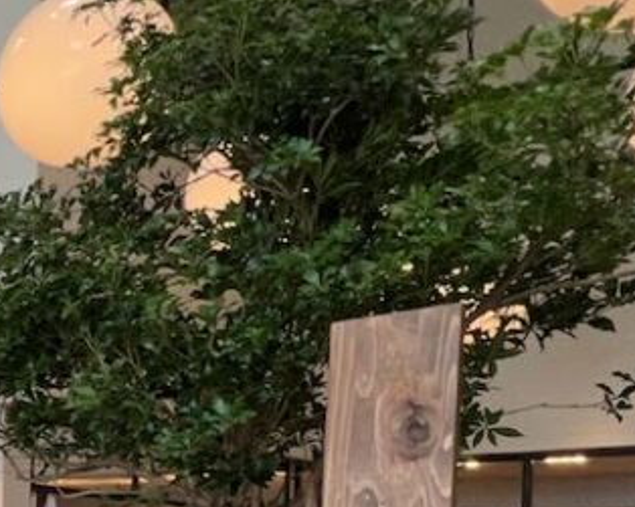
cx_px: -447
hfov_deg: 21.9
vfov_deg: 22.9
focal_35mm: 62
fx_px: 1165
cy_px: 580
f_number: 1.8
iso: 64
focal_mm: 1.57
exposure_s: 1/100
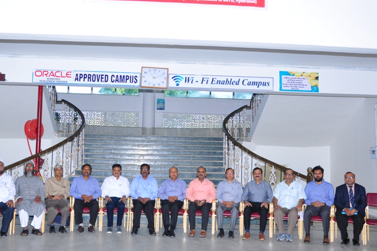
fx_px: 457
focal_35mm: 44
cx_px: 160
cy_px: 102
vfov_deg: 30.6
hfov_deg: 44.7
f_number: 4.5
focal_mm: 21
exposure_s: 1/160
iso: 500
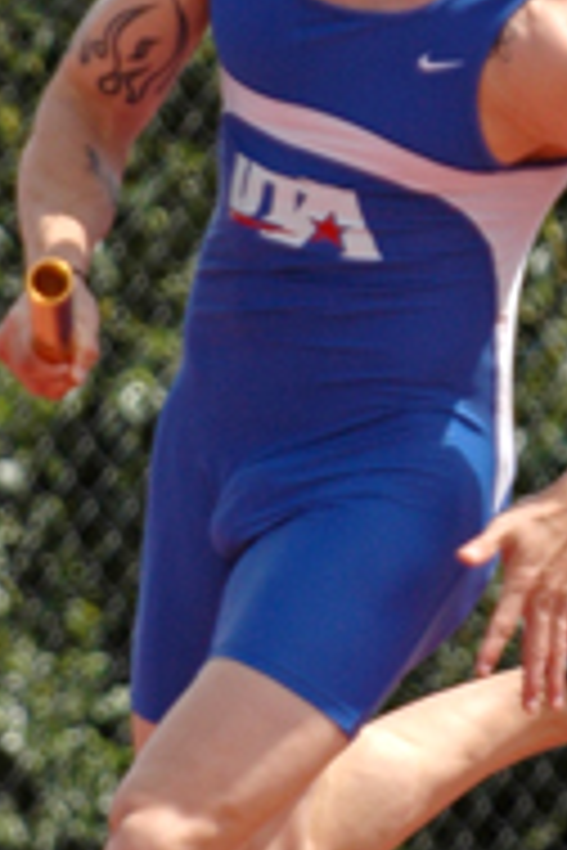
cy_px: 279
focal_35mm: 1049
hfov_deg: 1.3
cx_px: 493
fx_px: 24781
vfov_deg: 2.0
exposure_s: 1/3200
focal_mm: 220
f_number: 4
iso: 400
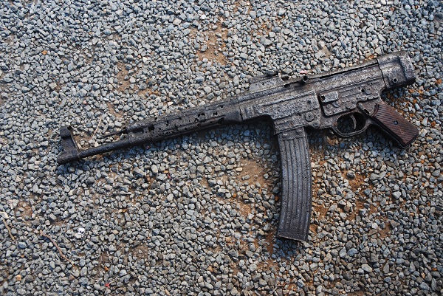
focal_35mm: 36
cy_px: 148
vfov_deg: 36.9
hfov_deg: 53.1
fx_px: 443
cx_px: 222
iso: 200
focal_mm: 24
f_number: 5
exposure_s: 1/100
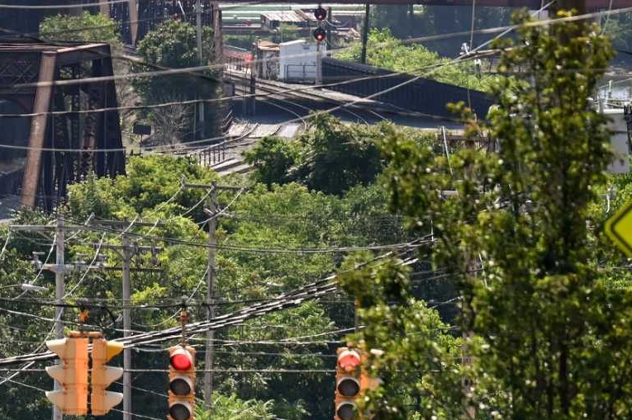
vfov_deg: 2.6
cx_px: -201
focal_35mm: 522
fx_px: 9158
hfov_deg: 3.9
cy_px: -92
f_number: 6.3
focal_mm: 195
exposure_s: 1/8000
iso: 2200
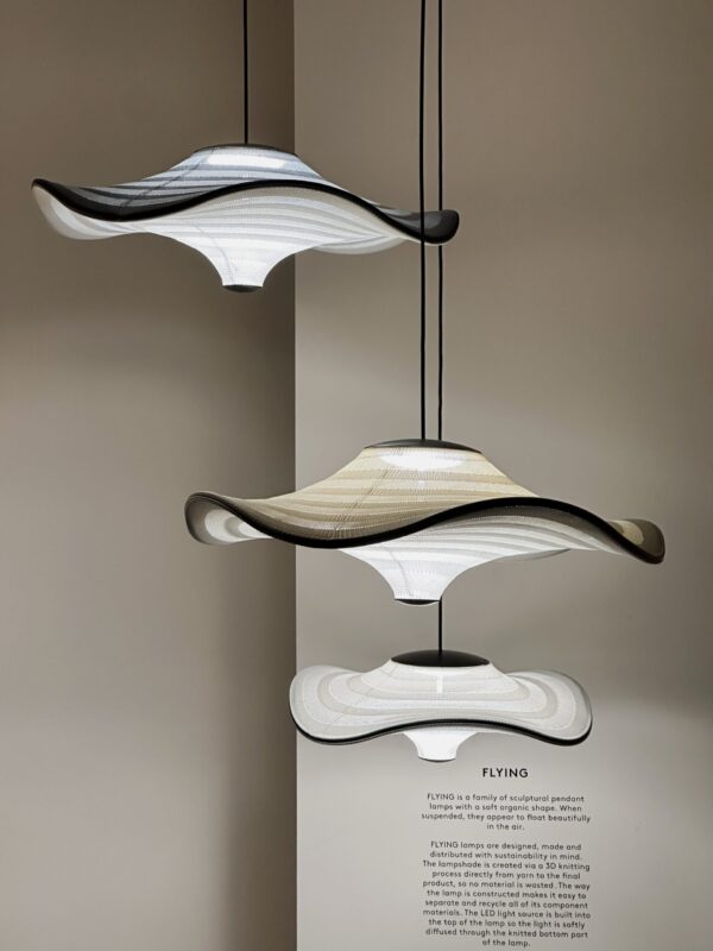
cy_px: 476
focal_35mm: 77
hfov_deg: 19.1
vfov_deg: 25.3
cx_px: 356
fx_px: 2115
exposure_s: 1/100
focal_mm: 9
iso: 200
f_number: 2.8
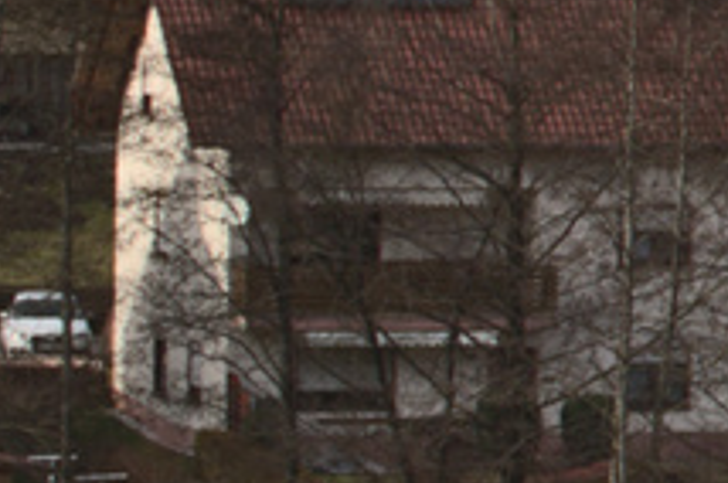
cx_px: 2512
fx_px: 10318
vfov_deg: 2.7
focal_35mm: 511
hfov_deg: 3.9
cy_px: -259
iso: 100
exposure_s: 1/100
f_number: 13
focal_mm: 45
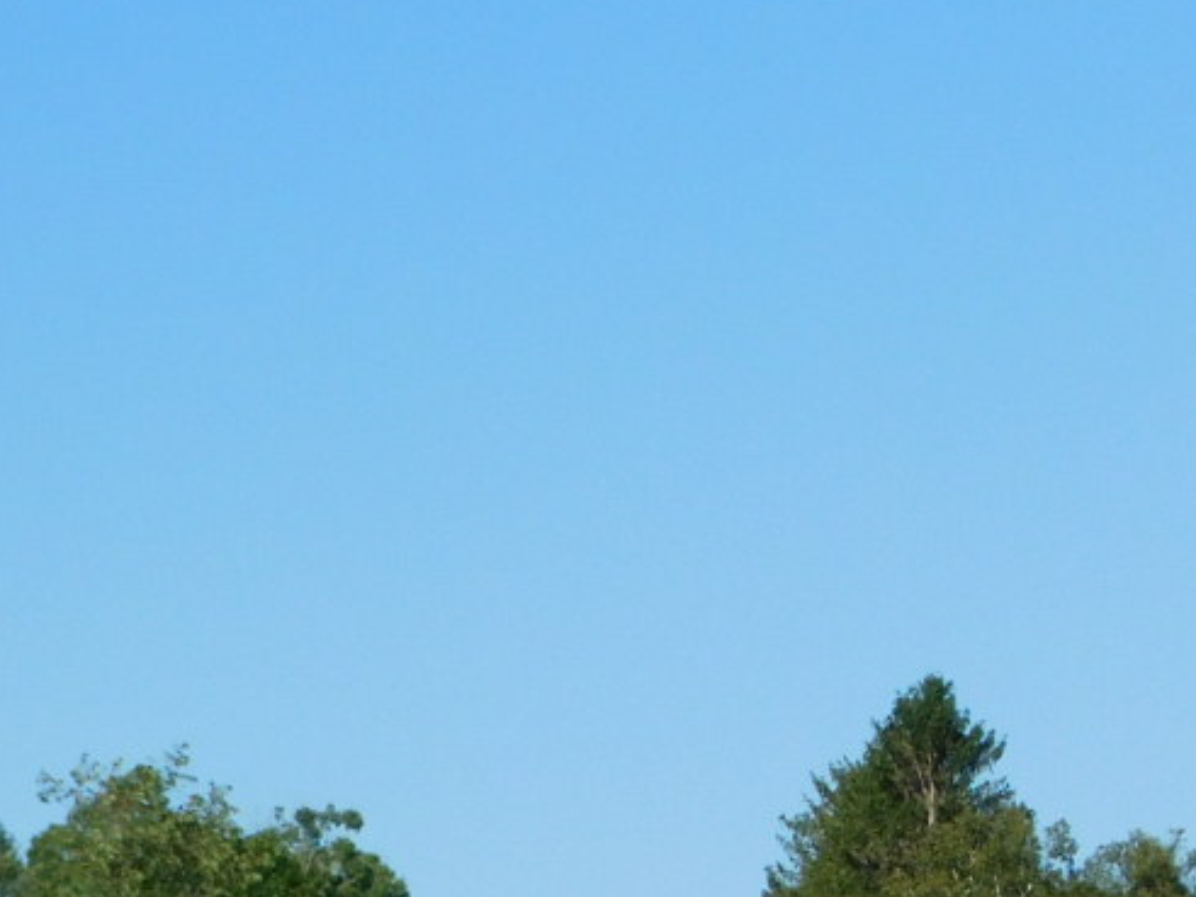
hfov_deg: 6.8
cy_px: 1084
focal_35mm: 290
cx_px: 1539
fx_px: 10020
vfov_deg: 5.1
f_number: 4.6
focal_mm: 17.6
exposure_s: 1/1000
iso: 125
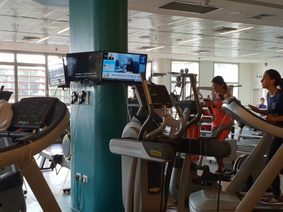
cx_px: 107
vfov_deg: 32.1
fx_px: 368
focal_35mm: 45
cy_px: 119
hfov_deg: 41.8
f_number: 2.4
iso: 100
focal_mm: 4.3
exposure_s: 1/100
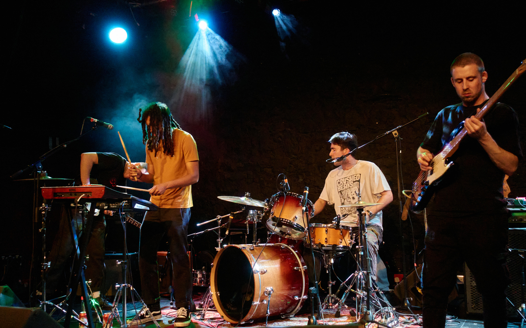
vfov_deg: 33.6
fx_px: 545
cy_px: 166
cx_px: 263
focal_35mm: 38
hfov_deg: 51.5
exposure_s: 1/200
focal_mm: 13.72
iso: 6400
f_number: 2.8
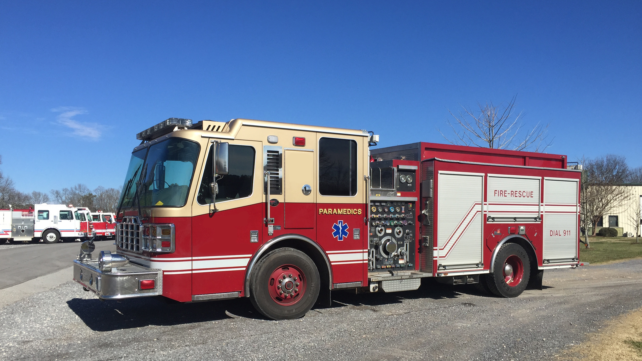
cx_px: 318
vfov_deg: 36.5
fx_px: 545
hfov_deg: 61.0
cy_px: 216
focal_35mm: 32
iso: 32
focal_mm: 4.15
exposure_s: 1/2475
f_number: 2.2
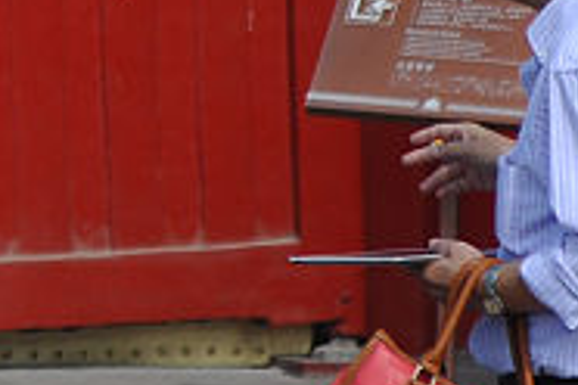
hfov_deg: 3.0
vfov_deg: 2.0
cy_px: -297
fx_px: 10869
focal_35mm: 677
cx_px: -1255
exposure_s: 1/1250
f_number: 4
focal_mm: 70
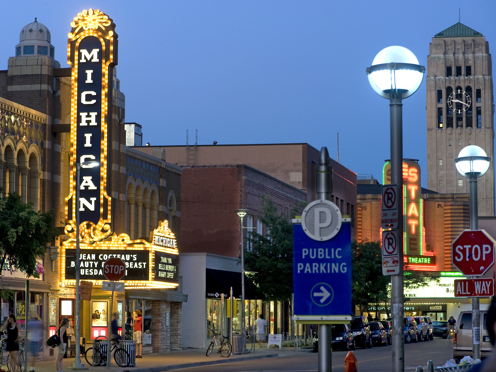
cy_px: 186
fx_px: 1633
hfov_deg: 17.3
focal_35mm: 114
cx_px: 232
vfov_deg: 13.0
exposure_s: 1/2
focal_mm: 105
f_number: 8
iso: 200
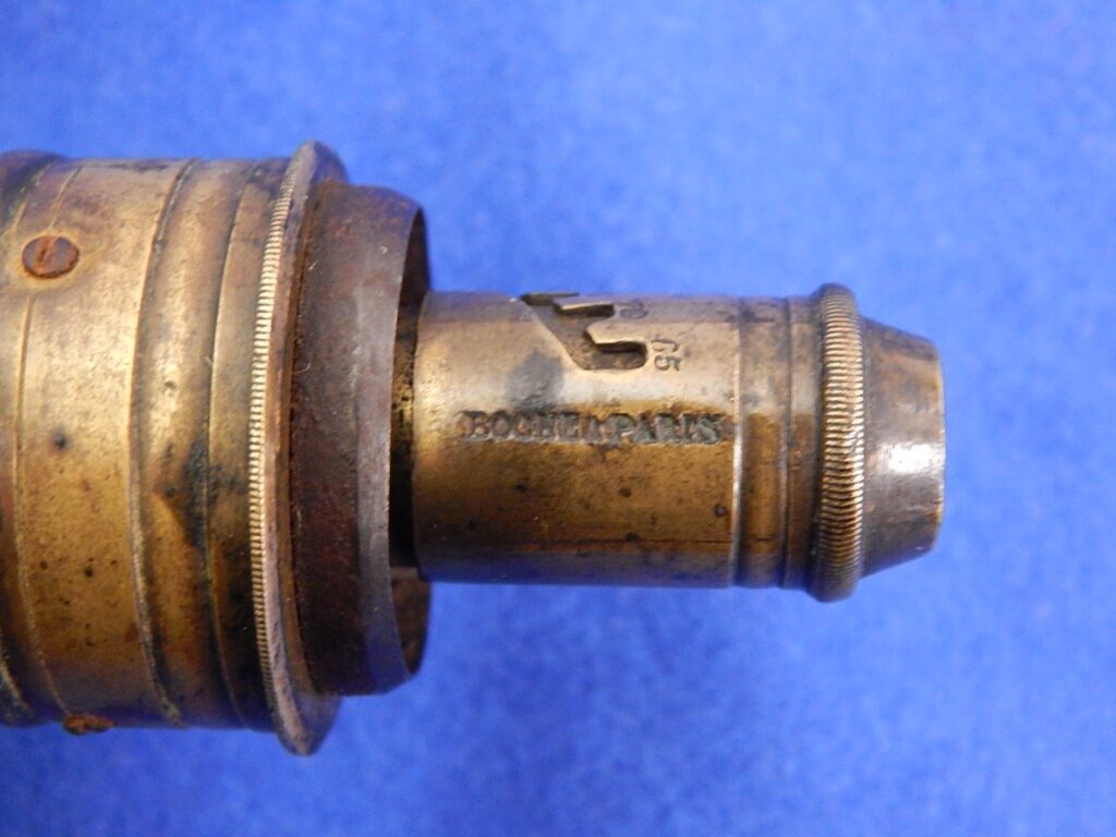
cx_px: 558
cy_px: 418
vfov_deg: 24.0
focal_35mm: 61
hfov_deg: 31.7
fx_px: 1967
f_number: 4
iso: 800
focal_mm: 10.9
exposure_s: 1/8
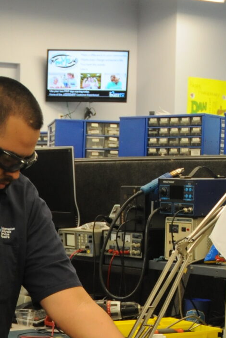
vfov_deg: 19.7
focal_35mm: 98
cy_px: 398
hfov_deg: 13.6
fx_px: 922
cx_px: -38
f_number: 4
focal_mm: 18
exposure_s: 1/60
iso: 800
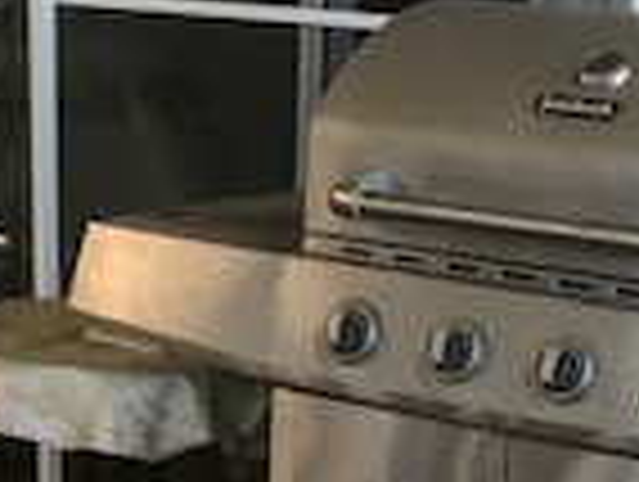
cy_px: 1036
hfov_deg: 15.6
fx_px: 2330
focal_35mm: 126
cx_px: 256
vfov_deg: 10.6
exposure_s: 1/126
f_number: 1.8
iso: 20
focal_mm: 3.99
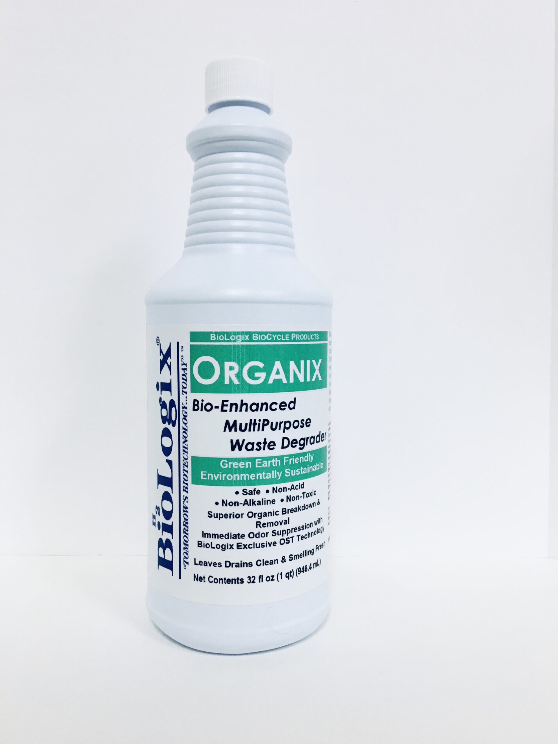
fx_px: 623
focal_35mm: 29
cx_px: 279
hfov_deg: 48.2
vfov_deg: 61.7
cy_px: 372
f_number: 2.2
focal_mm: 4.15
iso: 50
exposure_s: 1/30
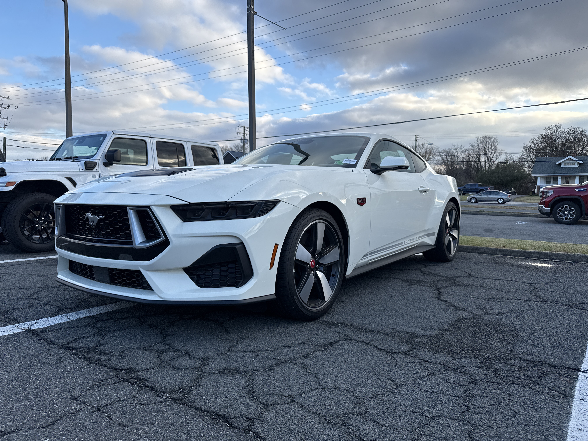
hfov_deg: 71.6
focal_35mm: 24
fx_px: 408
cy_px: 220
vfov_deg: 56.8
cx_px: 294
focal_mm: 6.76
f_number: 1.78
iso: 80
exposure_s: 1/1493
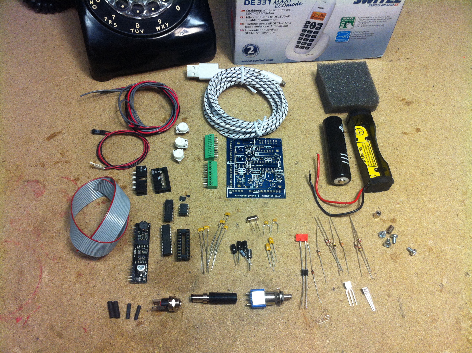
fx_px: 477
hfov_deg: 52.7
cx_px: 236
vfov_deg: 40.6
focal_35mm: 35
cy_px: 176
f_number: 2.8
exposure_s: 1/60
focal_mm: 3.85
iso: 100
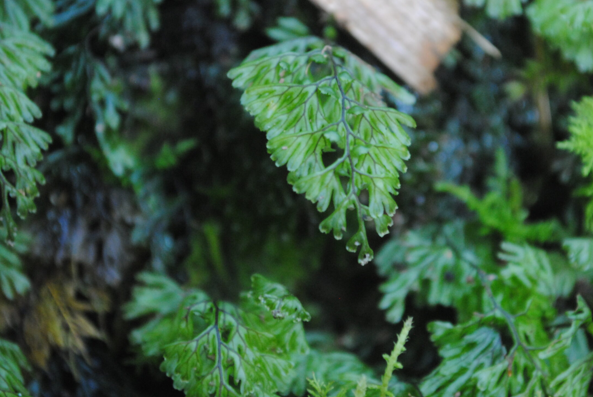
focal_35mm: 98
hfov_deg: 20.9
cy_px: 163
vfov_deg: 14.1
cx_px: 345
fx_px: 1610
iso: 800
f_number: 5.6
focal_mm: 55
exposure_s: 1/20
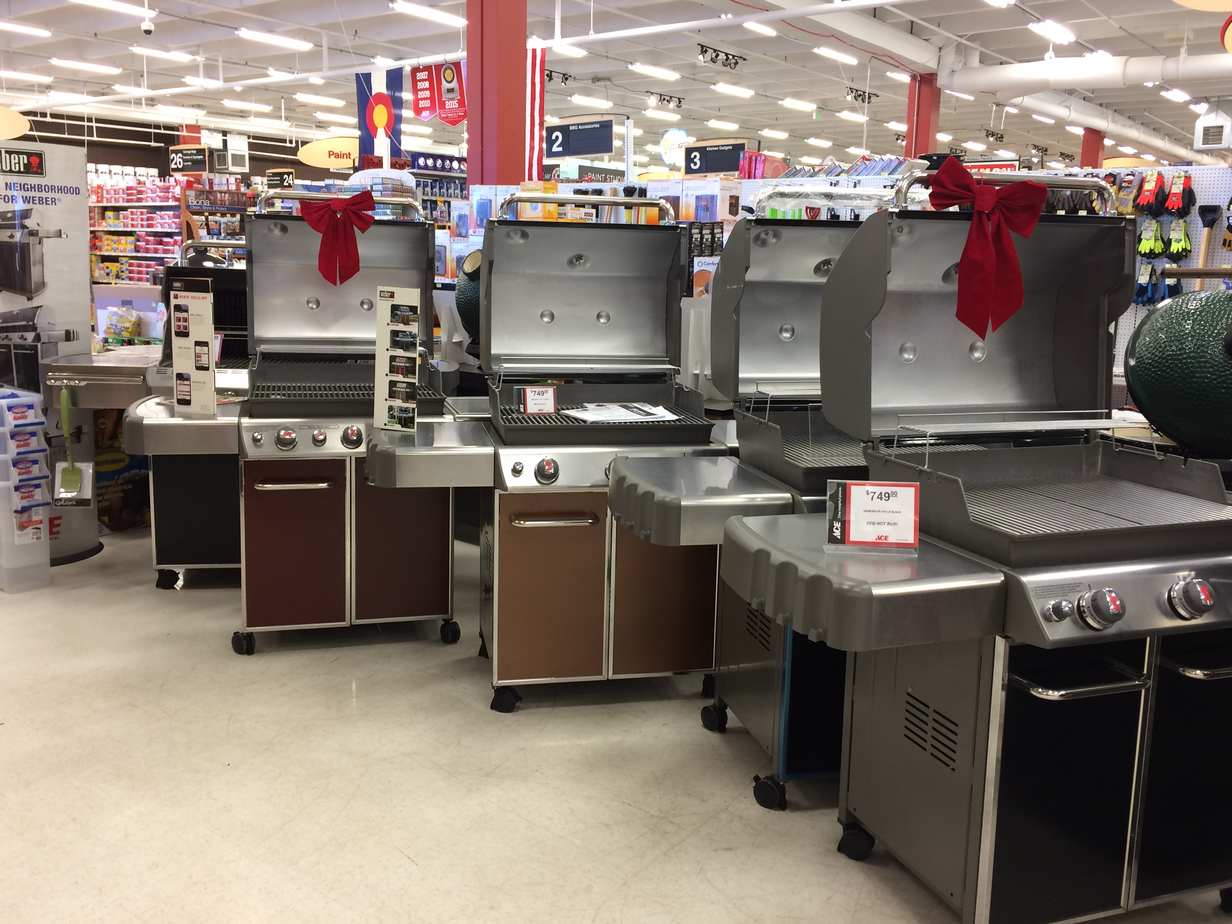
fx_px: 1068
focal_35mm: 30
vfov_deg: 46.8
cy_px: 447
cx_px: 614
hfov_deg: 60.0
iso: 40
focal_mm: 4.15
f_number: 2.2
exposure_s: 1/30
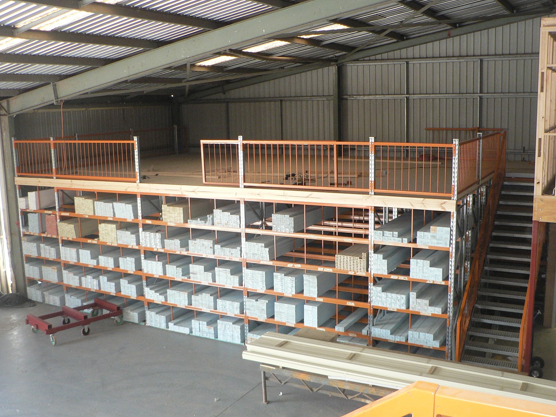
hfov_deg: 50.1
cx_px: 274
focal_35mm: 37
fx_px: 594
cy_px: 206
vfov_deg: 38.7
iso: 300
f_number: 2.8
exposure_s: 1/60
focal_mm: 6
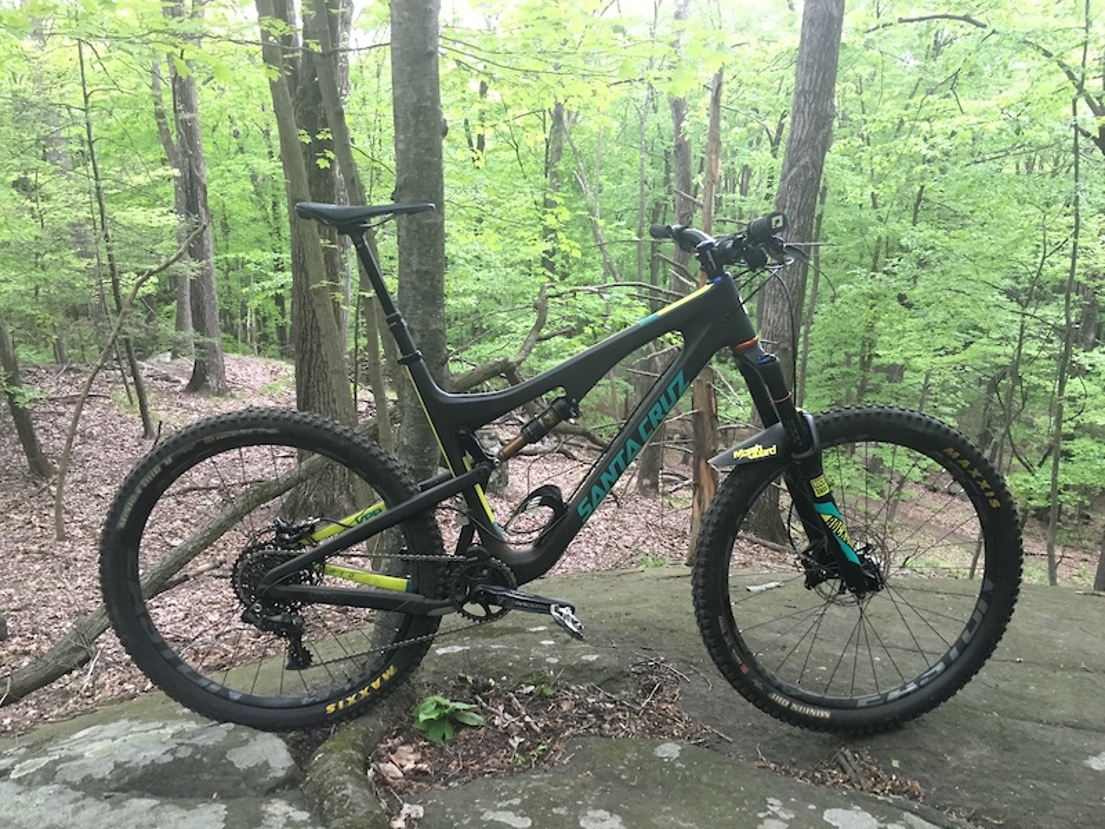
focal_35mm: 29
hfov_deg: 61.7
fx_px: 926
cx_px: 552
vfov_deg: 48.2
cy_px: 414
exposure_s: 1/30
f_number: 2.2
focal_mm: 4.15
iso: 160
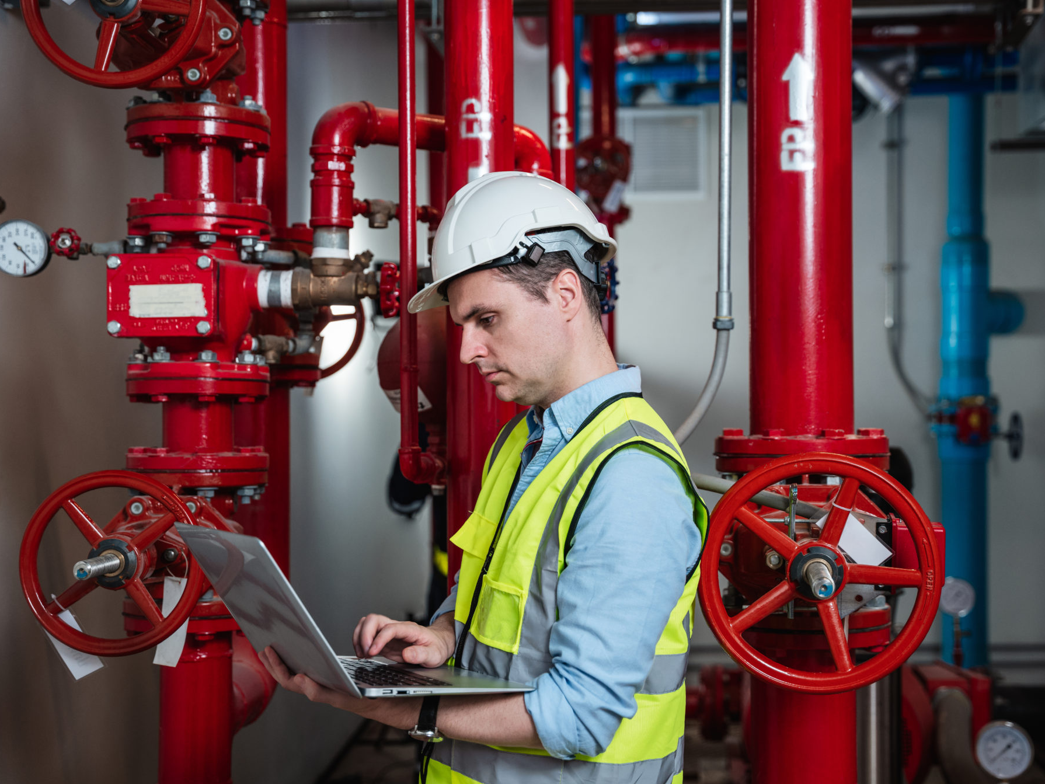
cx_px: 581
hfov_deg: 34.7
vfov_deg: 26.4
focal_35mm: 55
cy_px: 391
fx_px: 1671
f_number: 2.8
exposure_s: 1/125
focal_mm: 50.3
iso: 320
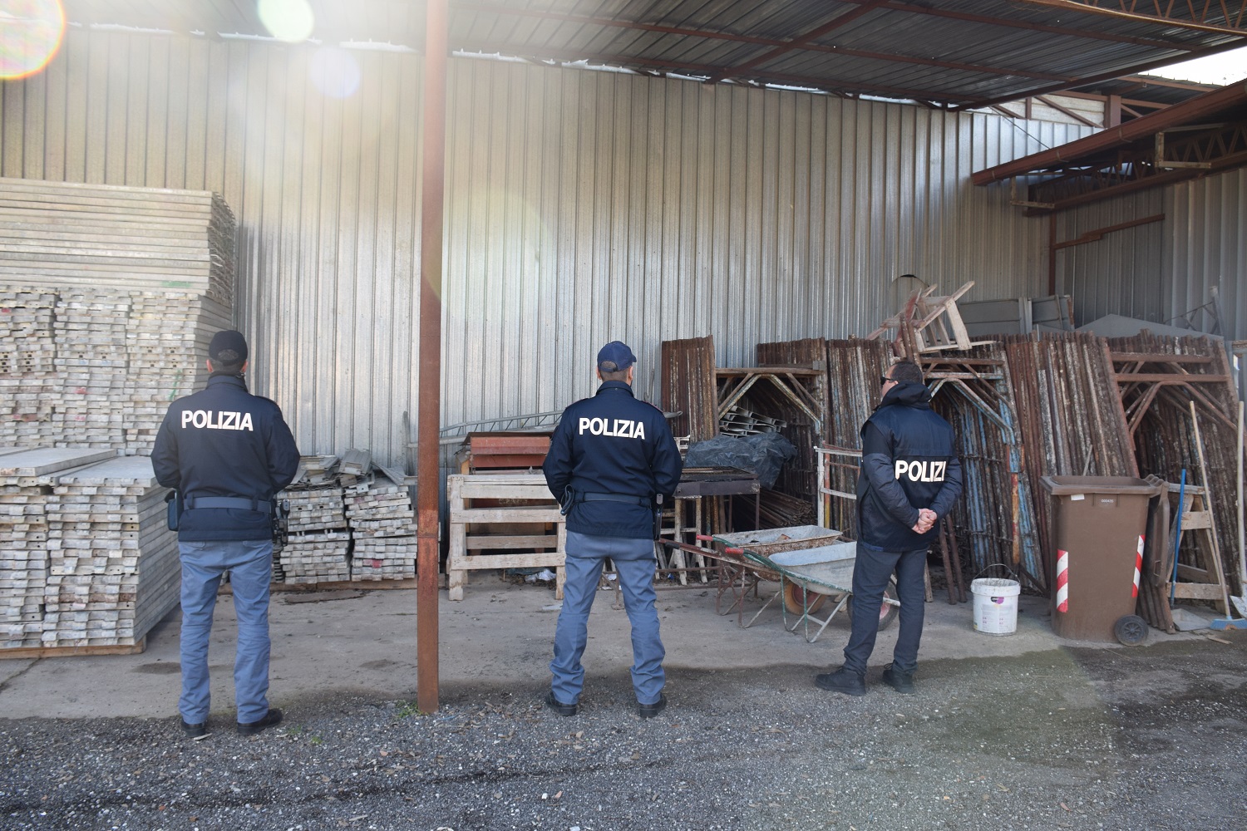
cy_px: 416
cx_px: 624
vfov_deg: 47.9
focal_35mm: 27
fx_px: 935
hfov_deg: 67.4
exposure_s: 1/200
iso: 400
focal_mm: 18
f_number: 7.1
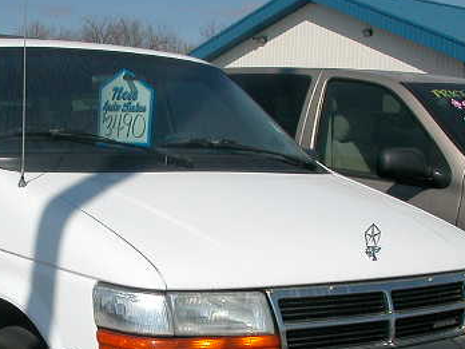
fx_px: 913
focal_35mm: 68
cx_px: 114
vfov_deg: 21.3
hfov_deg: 28.1
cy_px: 293
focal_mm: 5.6
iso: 100
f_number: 4.5
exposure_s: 1/1339
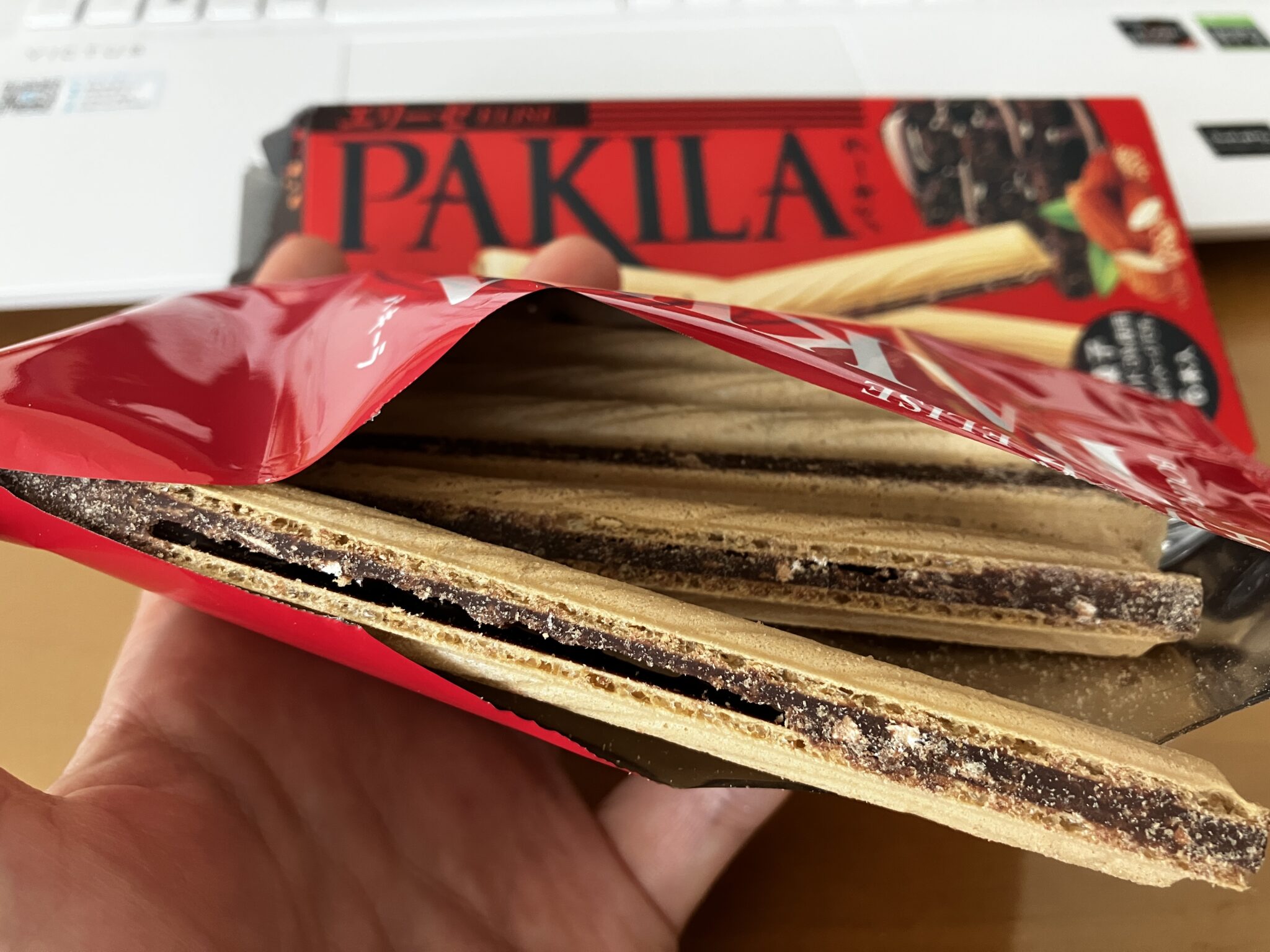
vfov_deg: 49.7
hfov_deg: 63.4
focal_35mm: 28
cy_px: 476
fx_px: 1027
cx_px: 635
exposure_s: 1/60
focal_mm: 3.99
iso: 250
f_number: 1.8
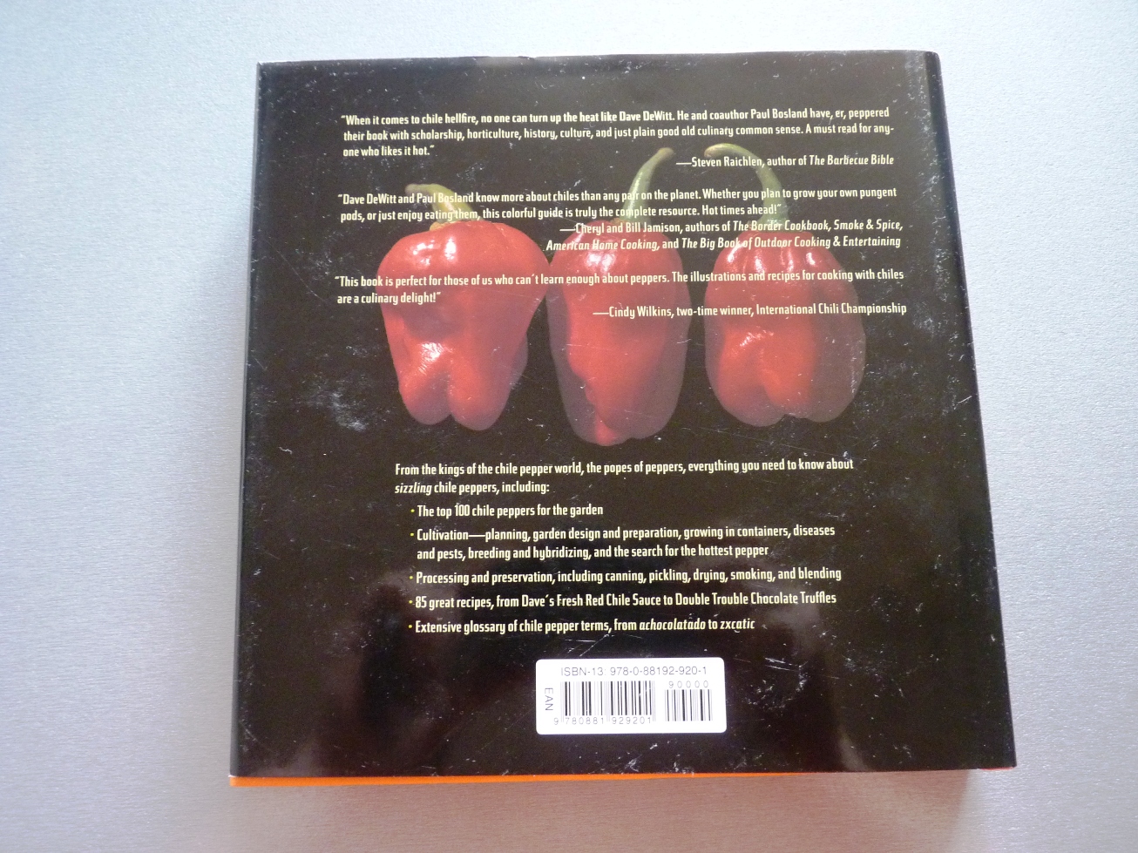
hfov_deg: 65.3
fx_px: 887
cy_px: 426
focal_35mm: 27
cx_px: 569
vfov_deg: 51.3
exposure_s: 1/20
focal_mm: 4.8
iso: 400
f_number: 2.8
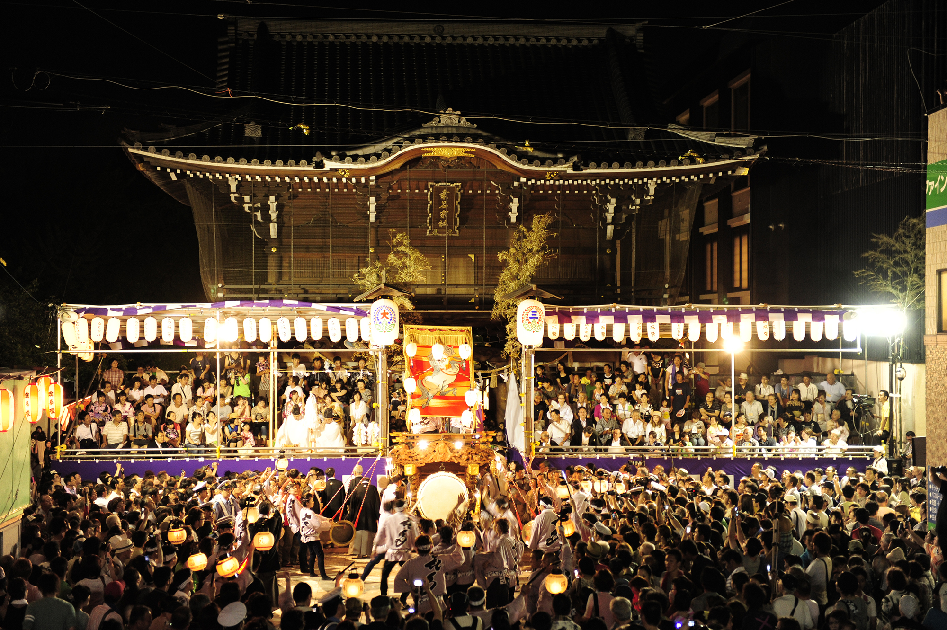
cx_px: 474
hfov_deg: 34.5
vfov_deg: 23.4
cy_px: 315
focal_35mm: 58
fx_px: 1525
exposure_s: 1/25
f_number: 2.8
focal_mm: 58
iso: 1600
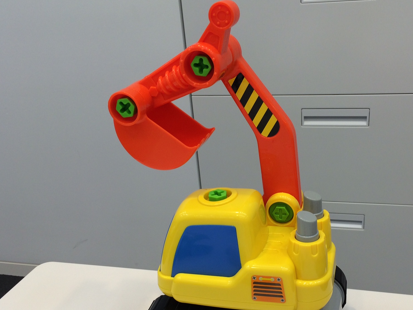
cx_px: 248
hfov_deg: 46.5
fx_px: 477
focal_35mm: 40
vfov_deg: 35.8
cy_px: 192
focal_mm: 4.12
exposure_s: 1/60
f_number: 2.2
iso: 50
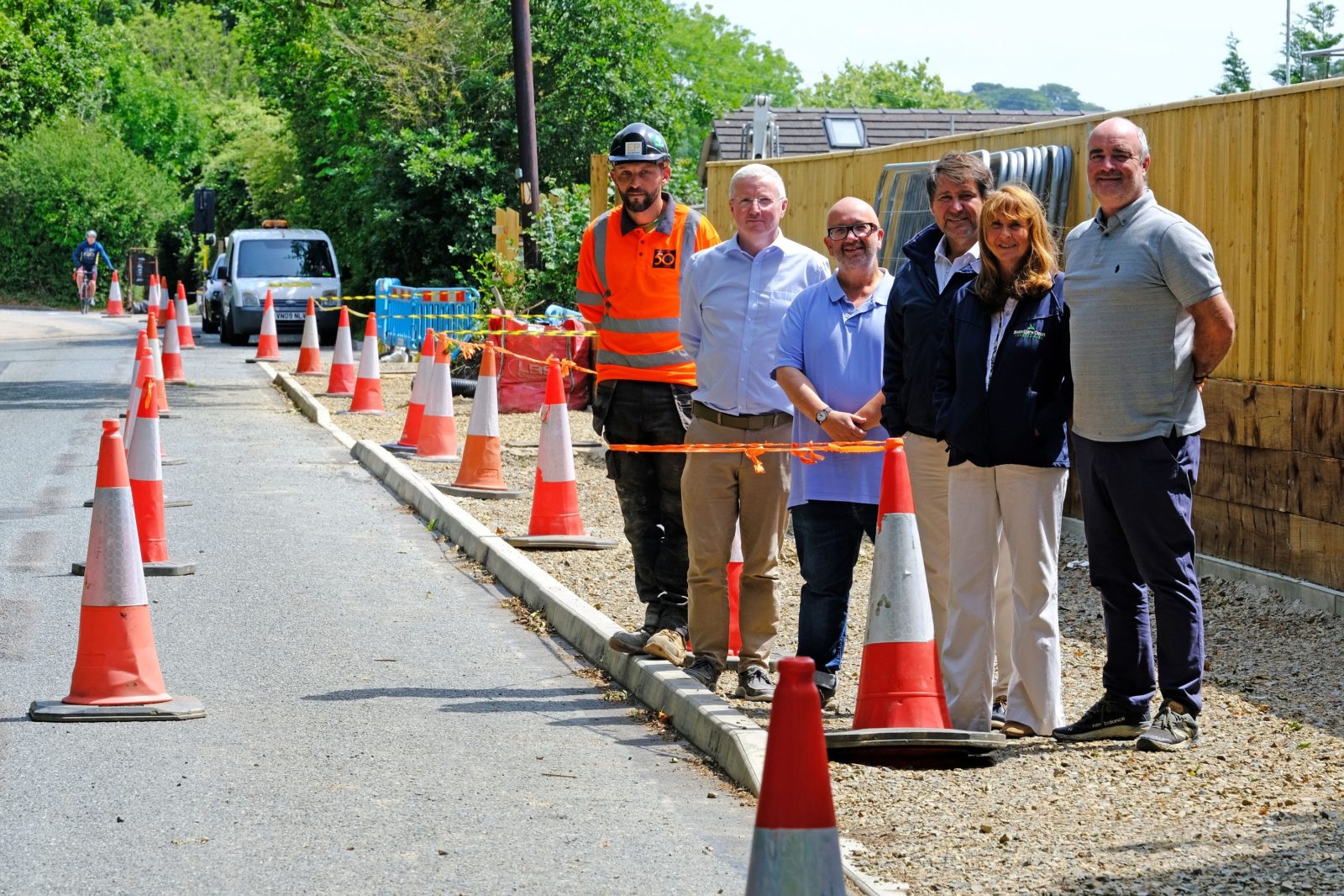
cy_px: 448
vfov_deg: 9.7
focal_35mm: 142
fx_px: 5300
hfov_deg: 14.5
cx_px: 672
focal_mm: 94.5
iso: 400
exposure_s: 1/200
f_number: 11
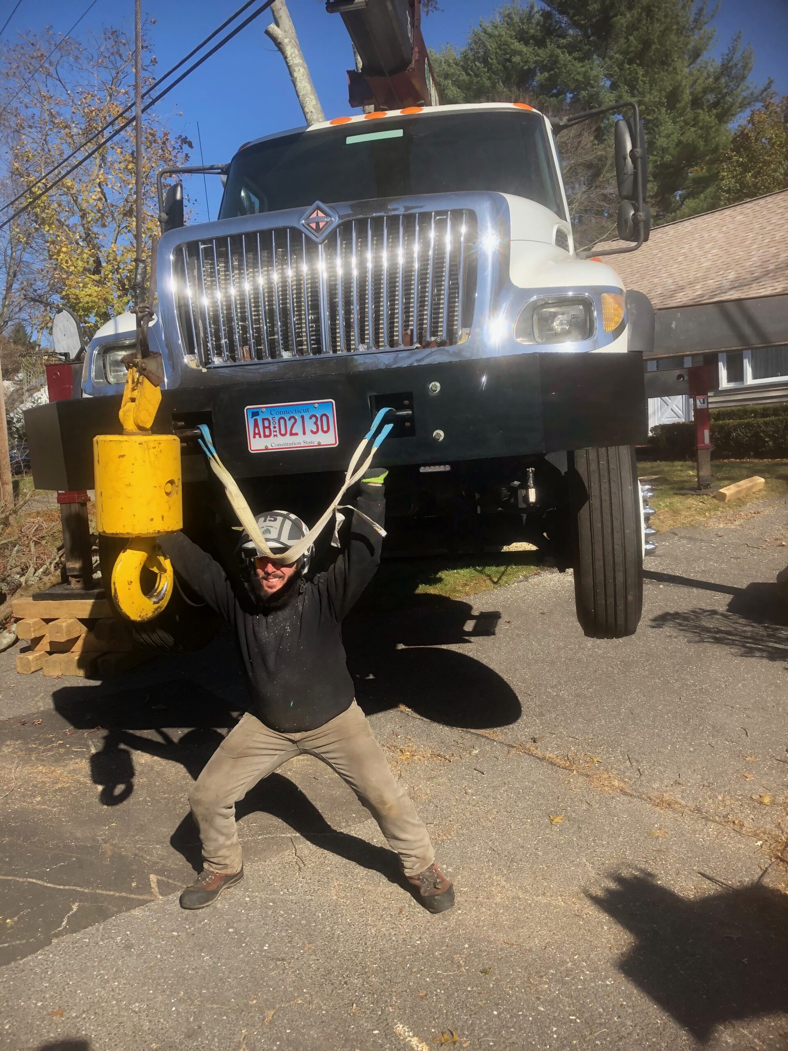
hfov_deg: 49.7
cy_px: 526
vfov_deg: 63.4
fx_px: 850
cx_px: 394
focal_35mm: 28
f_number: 1.8
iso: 20
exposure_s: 1/1215
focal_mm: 3.99
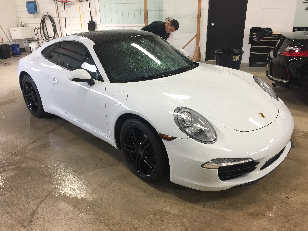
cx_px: 154
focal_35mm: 29
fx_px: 258
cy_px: 116
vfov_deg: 48.2
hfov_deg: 61.7
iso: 32
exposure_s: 1/30
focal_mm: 4.15
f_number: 2.2
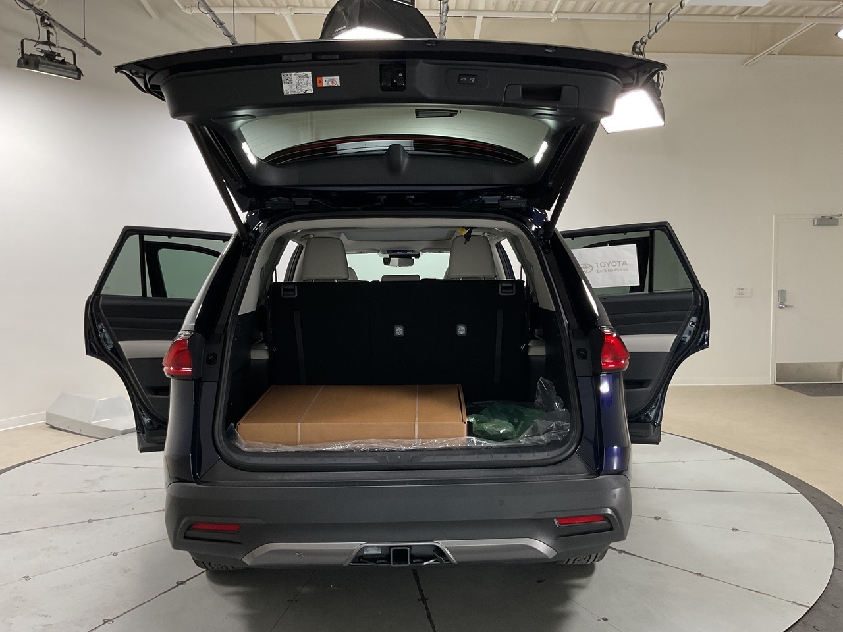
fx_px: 706
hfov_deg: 61.7
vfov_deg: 48.2
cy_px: 316
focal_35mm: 29
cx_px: 422
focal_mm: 3
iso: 40
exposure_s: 1/120
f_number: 1.8
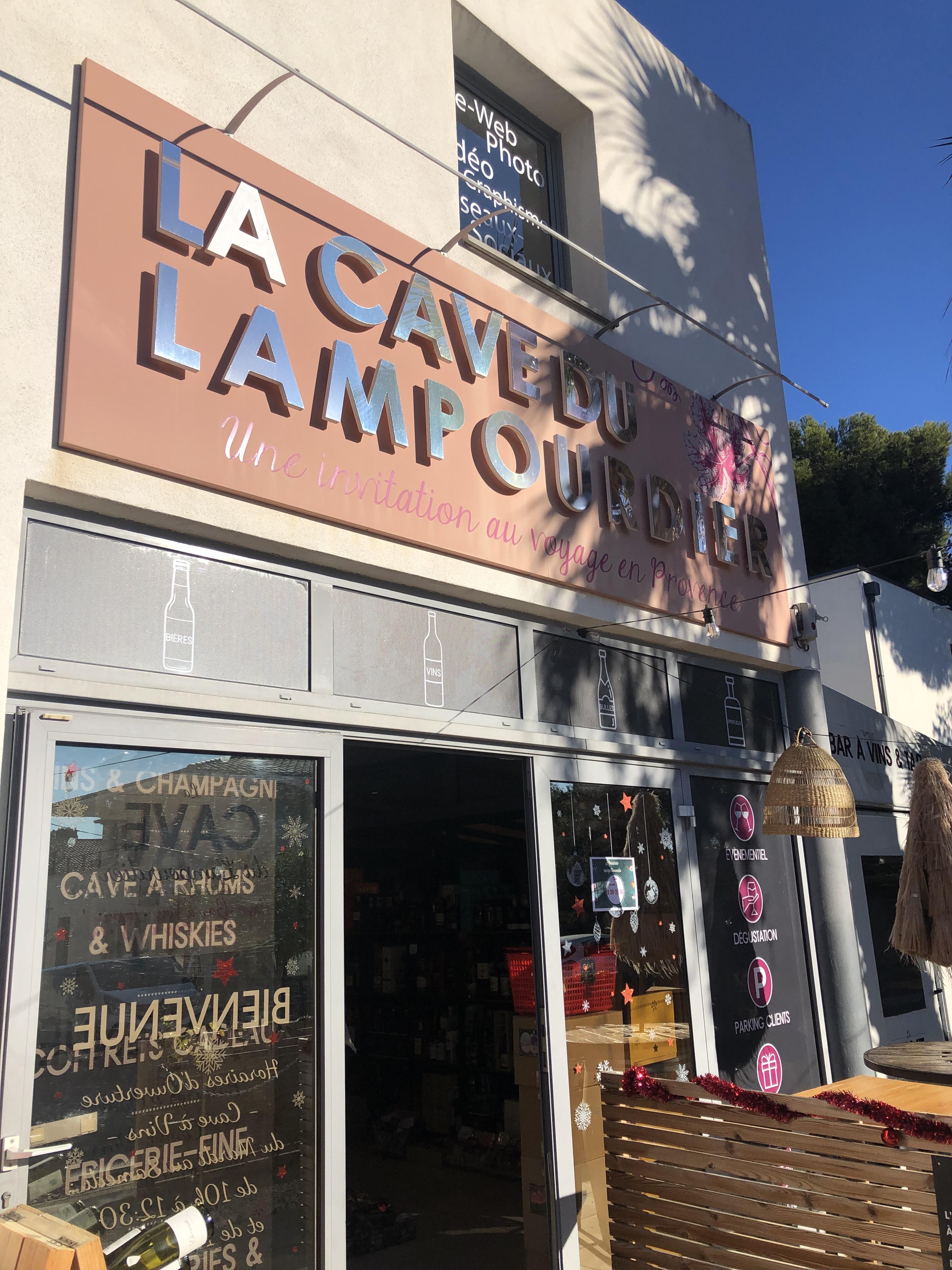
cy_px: 635
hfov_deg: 49.7
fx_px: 1027
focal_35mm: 28
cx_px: 476
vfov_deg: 63.4
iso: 20
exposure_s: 1/2703
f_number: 1.8
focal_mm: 4
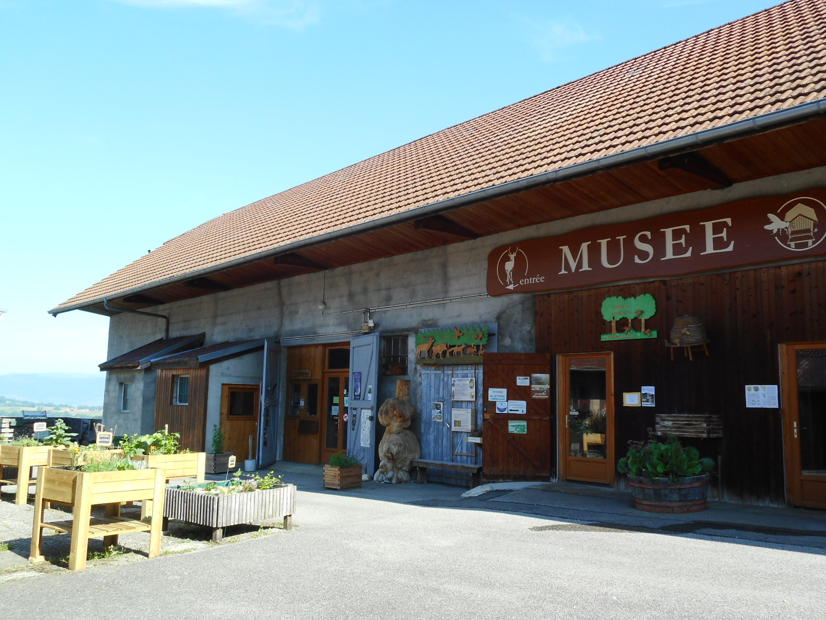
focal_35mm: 30
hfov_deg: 60.0
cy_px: 312
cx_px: 421
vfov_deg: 46.8
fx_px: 716
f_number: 4
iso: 80
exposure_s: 1/200
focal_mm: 5.2
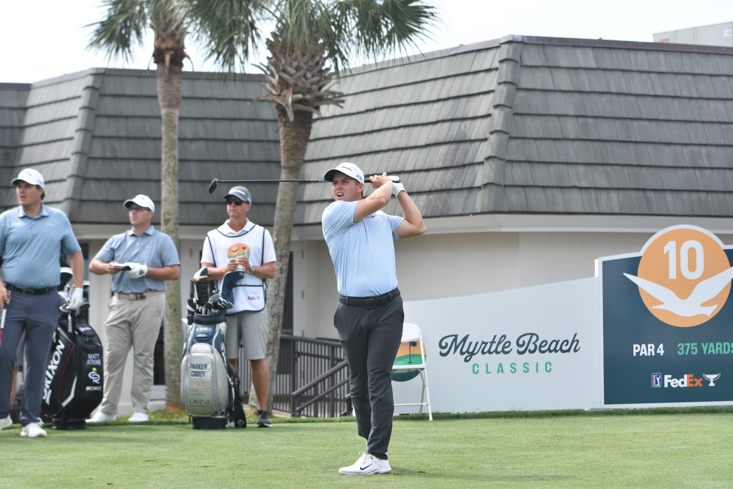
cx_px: 366
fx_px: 2382
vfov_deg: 11.7
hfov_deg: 17.5
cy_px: 244
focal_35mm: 117
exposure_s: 1/1250
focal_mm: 78
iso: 400
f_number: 4.5
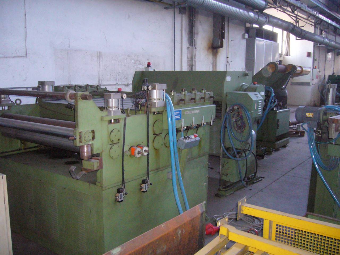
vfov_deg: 40.7
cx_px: 170
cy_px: 128
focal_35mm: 35
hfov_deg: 52.6
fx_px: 344
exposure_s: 1/30
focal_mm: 5.8
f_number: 2.8
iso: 400
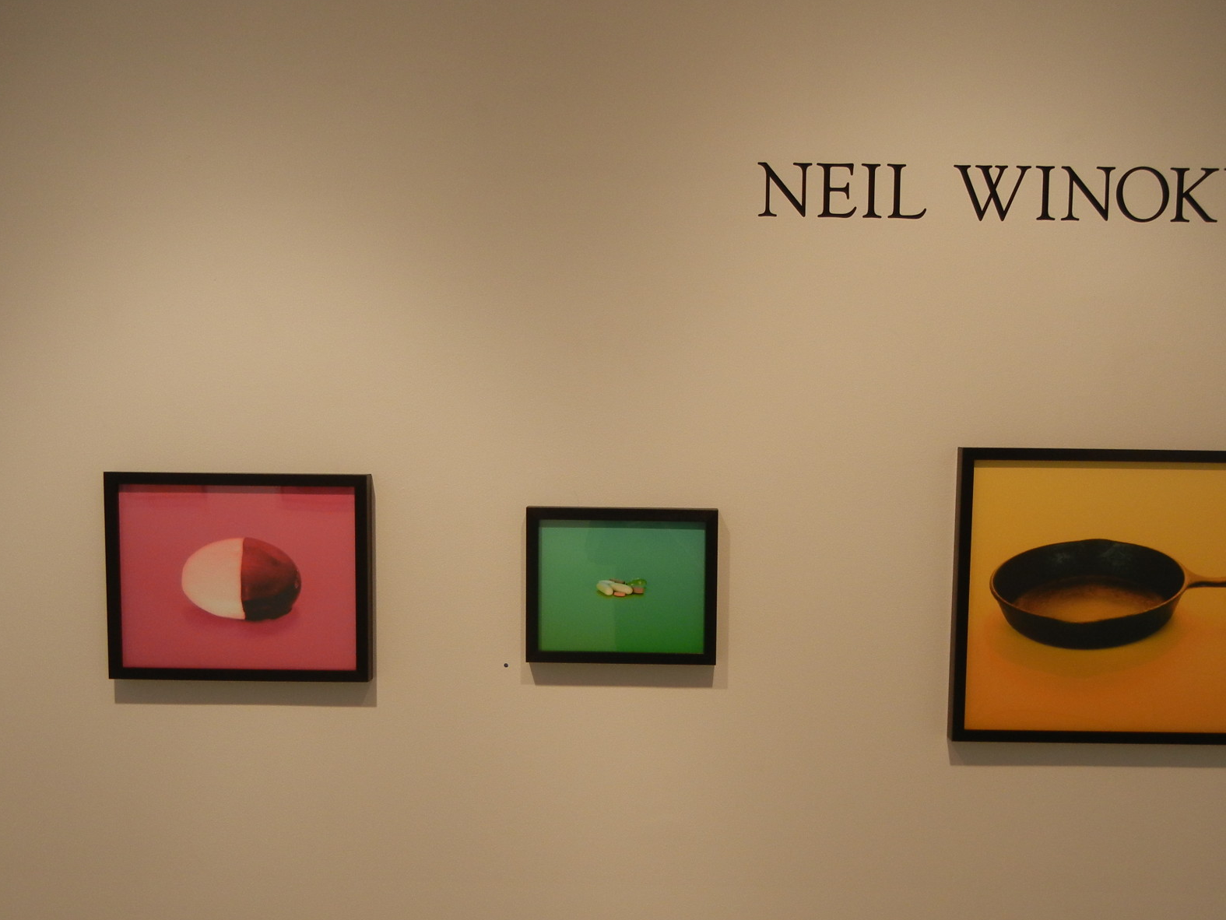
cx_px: 678
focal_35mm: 39
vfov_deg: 36.7
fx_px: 1382
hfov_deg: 47.8
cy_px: 558
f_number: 3.5
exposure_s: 1/69.6
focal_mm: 5.4
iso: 160
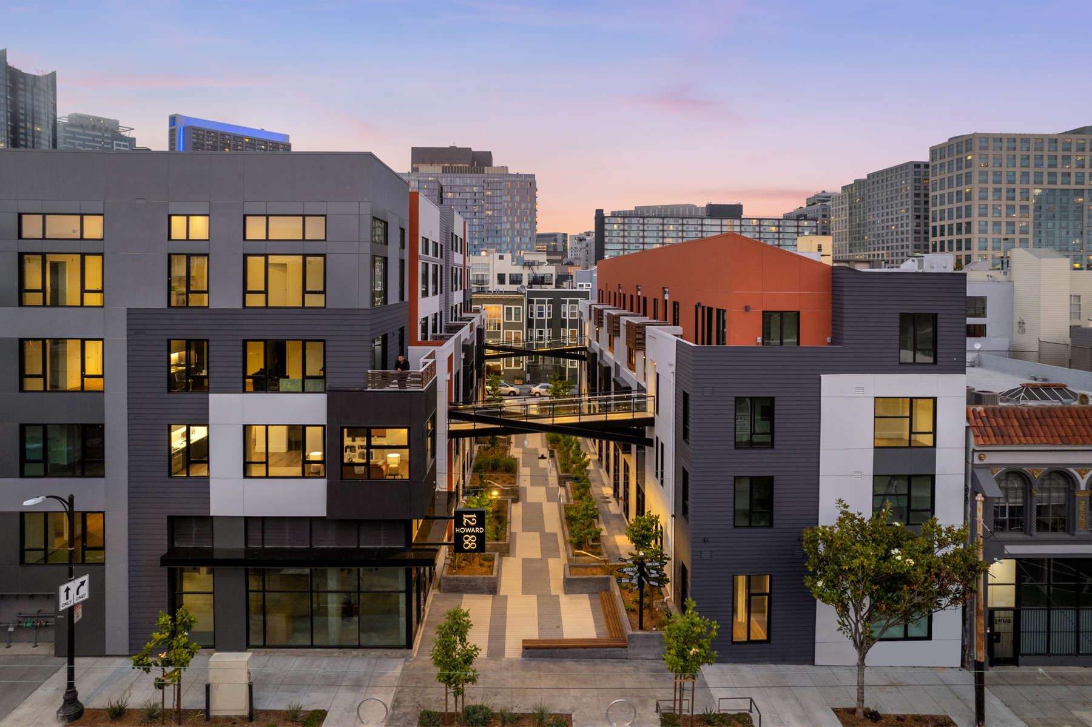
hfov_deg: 78.6
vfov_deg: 57.2
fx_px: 667
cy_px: 364
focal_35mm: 22
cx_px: 546
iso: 190
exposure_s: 1/15
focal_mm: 8.38
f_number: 2.8
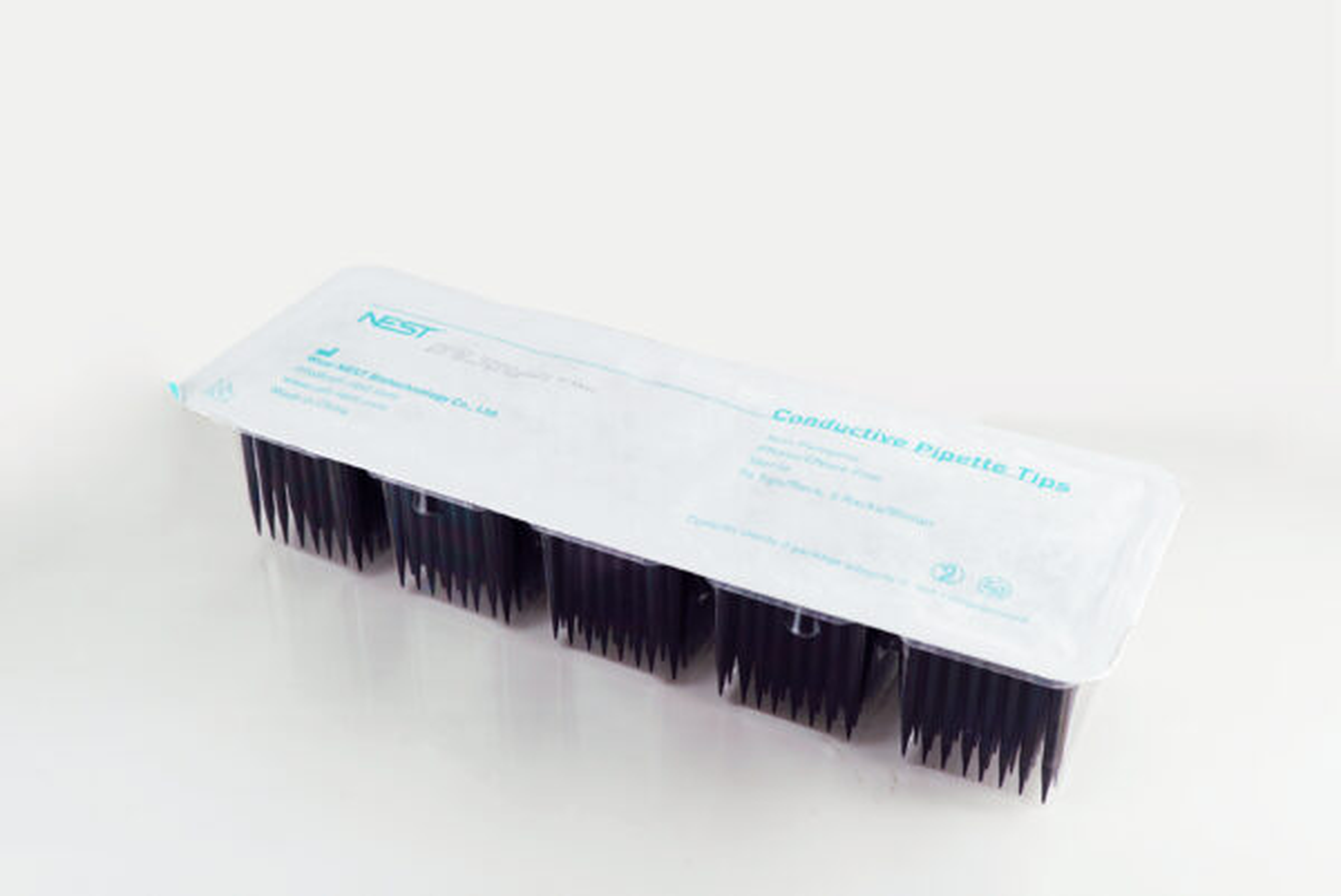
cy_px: 448
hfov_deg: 46.4
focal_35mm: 42
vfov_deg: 31.9
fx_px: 1566
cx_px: 670
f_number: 4.5
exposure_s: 1/20
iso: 50
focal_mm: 28
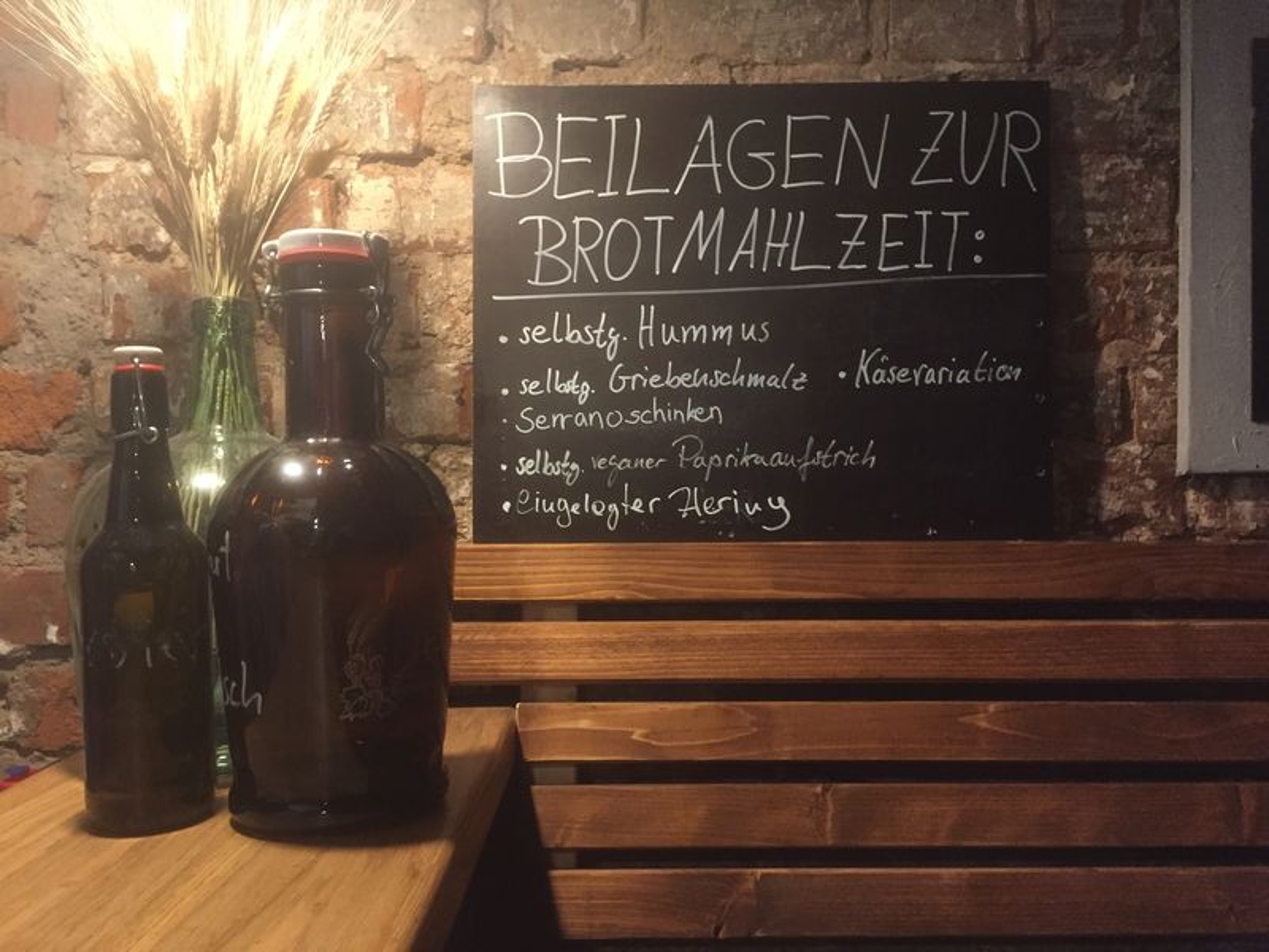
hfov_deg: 61.7
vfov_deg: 48.2
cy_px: 476
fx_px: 1063
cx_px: 634
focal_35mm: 29
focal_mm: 4.15
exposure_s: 1/20
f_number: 2.2
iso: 250
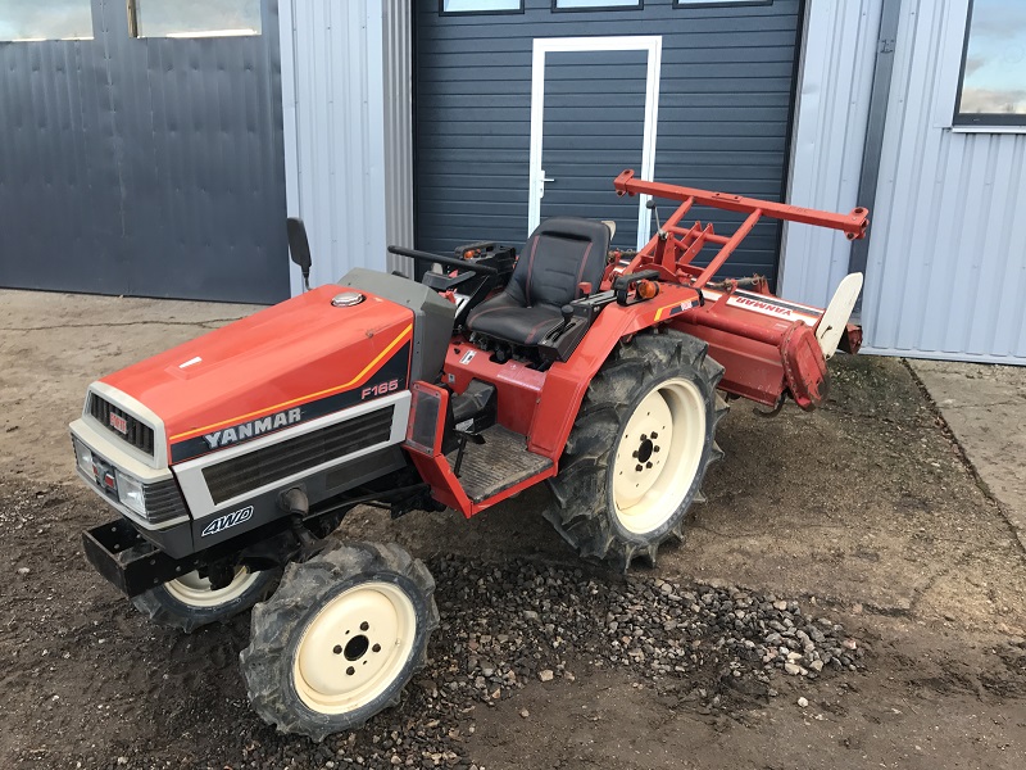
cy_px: 385
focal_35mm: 28
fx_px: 830
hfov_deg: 63.4
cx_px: 513
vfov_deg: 49.7
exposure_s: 1/109
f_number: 1.8
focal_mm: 3.99
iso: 20
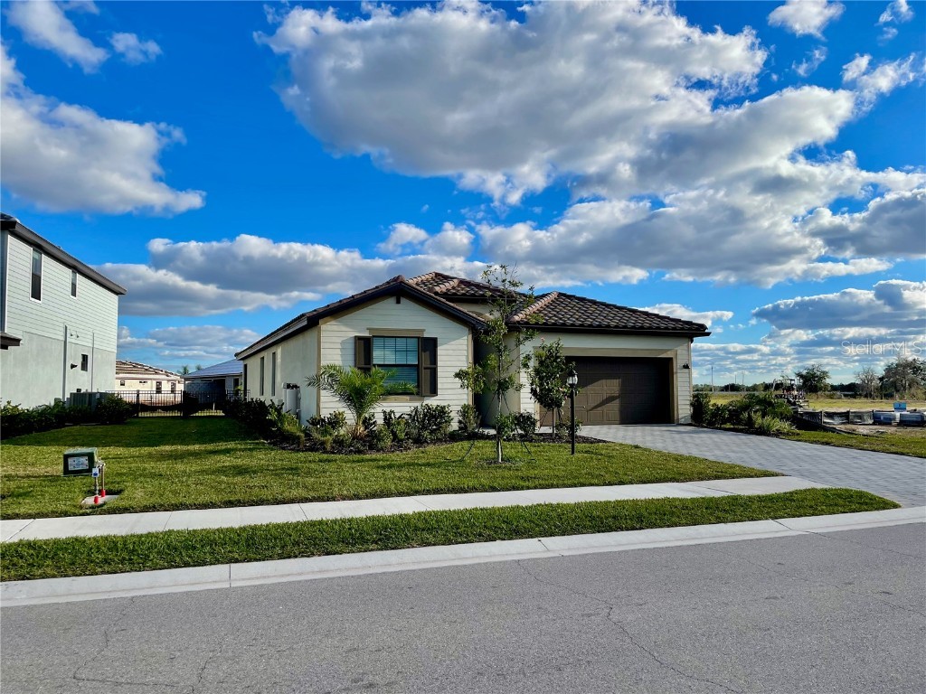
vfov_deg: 53.1
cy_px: 347
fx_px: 696
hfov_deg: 67.3
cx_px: 463
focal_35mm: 26
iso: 32
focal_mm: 4.2
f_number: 1.6
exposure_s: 1/3731
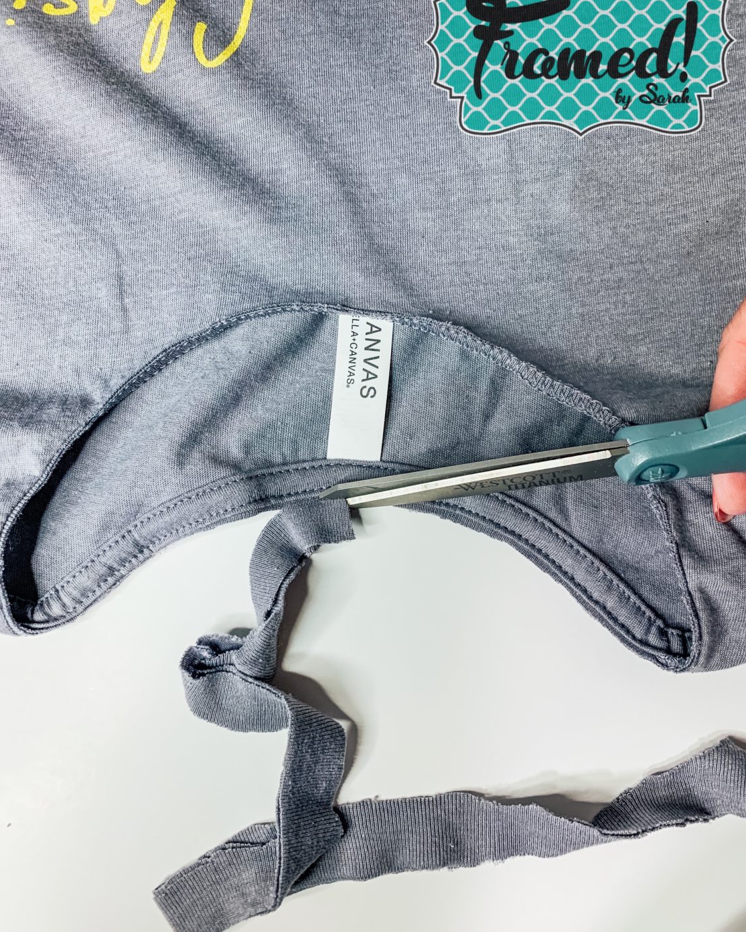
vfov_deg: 62.2
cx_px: 366
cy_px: 445
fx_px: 773
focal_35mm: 28
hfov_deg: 51.5
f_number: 1.8
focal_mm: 4.25
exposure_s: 1/120
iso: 64
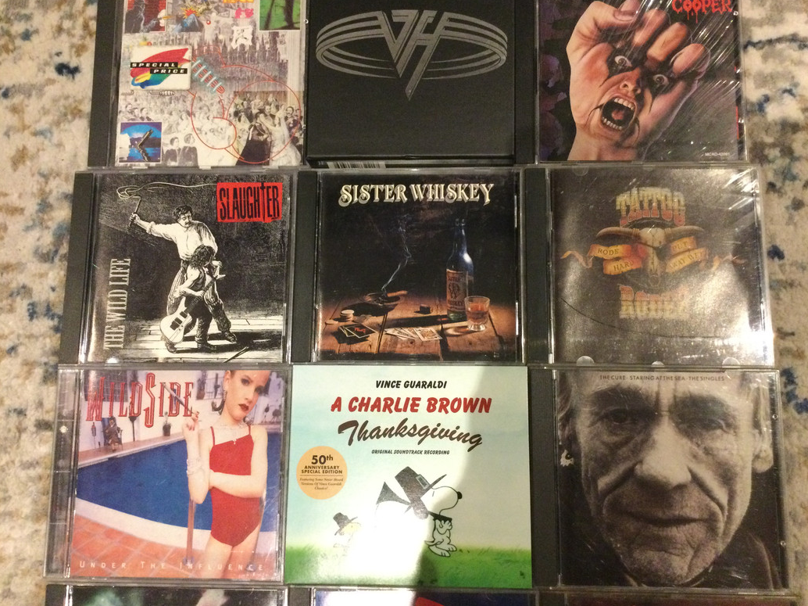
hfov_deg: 56.8
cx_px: 412
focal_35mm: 32
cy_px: 297
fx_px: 747
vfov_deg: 44.1
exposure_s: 1/15
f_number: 2.4
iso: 250
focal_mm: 3.3
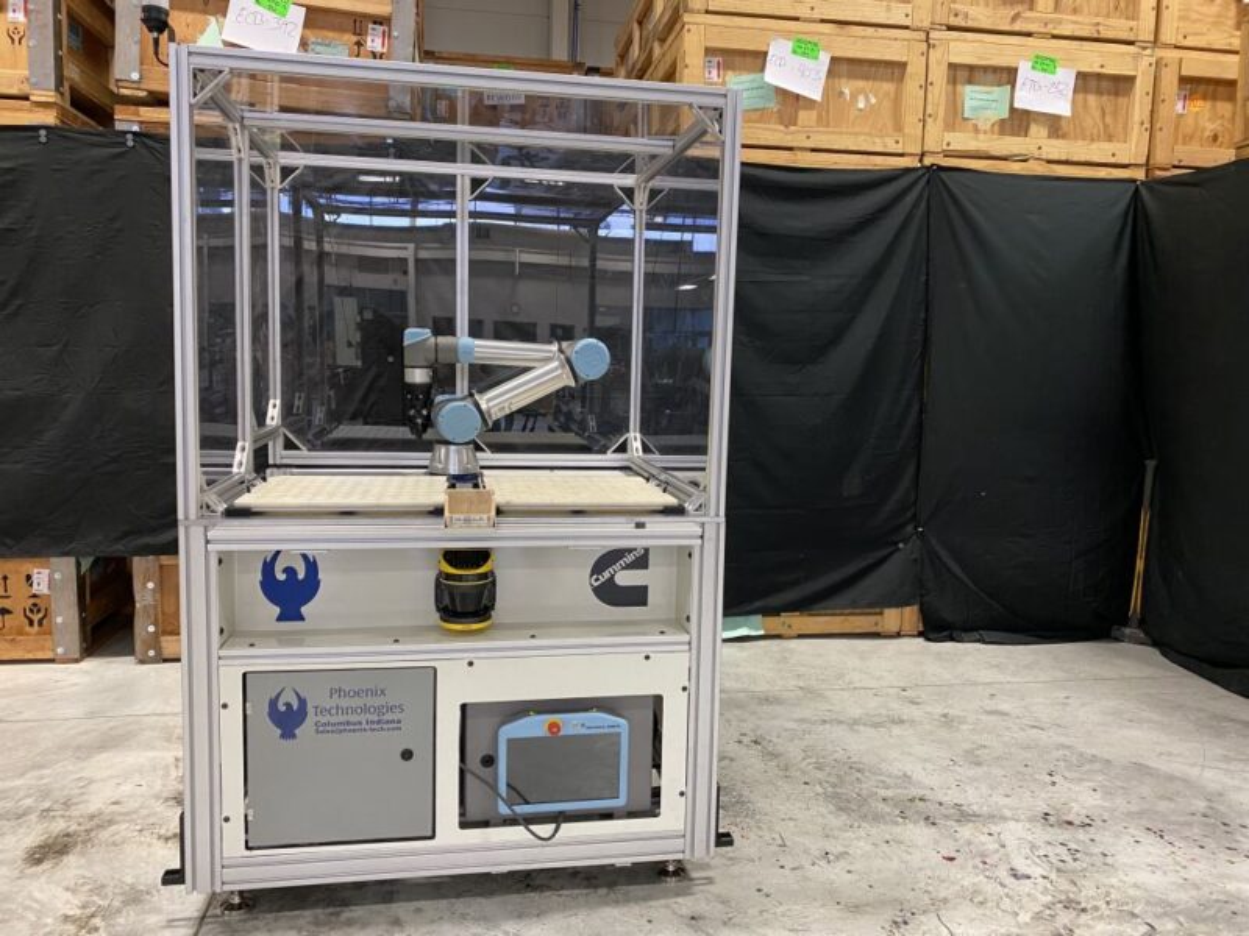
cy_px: 468
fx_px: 938
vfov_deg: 53.1
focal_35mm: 26
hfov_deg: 67.3
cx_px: 624
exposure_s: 1/60
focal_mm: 4.25
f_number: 1.8
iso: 250
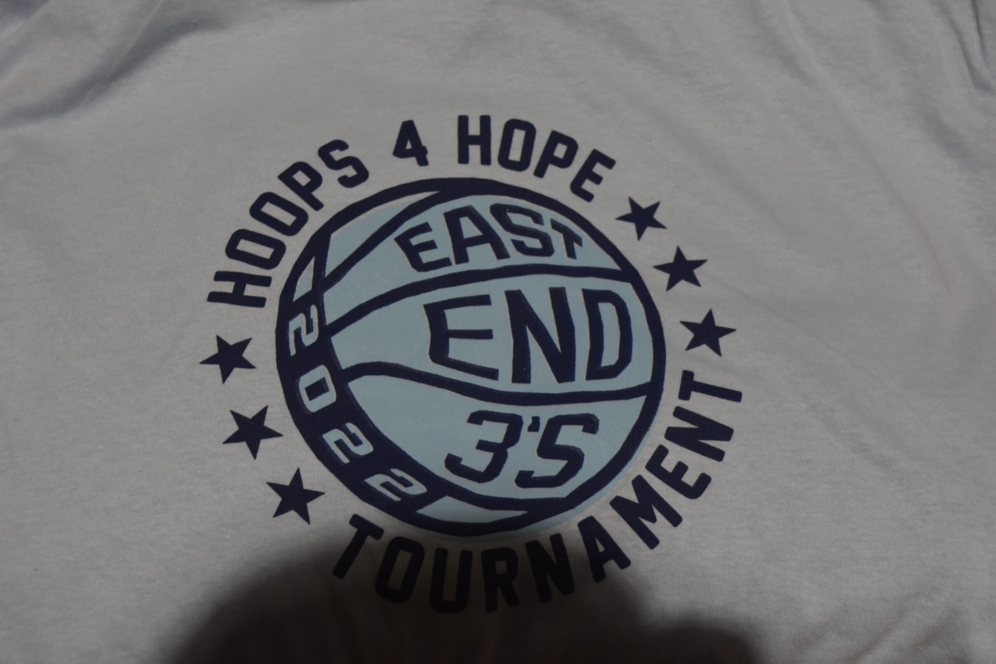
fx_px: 1411
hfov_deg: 38.9
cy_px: 332
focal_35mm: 51
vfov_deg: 26.5
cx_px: 498
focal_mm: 34
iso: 800
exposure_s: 1/125
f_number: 5.6
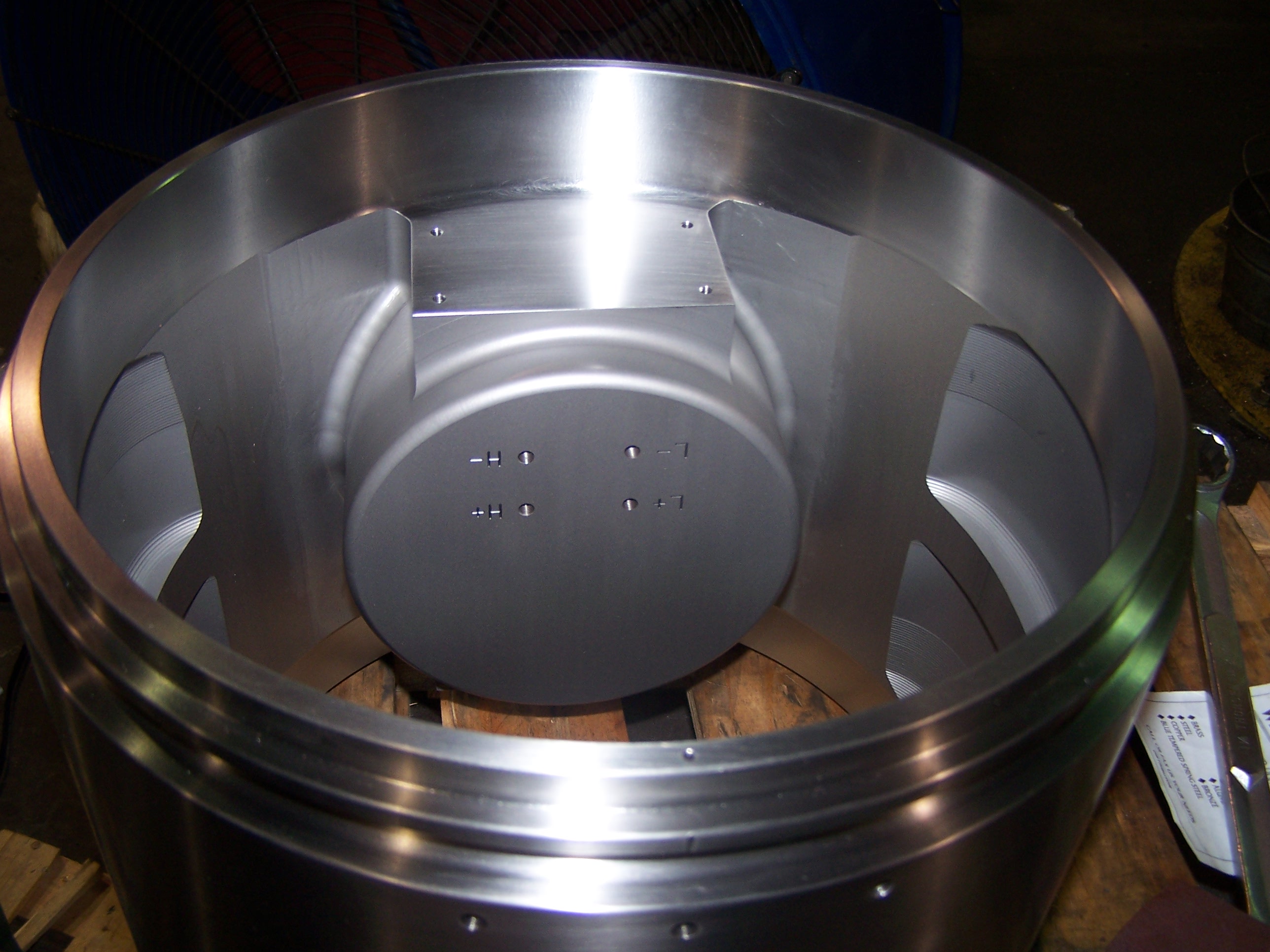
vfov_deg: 37.7
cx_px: 635
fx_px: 1394
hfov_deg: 49.0
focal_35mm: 38
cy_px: 476
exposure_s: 1/60
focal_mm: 6.3
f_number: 2.8
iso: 80
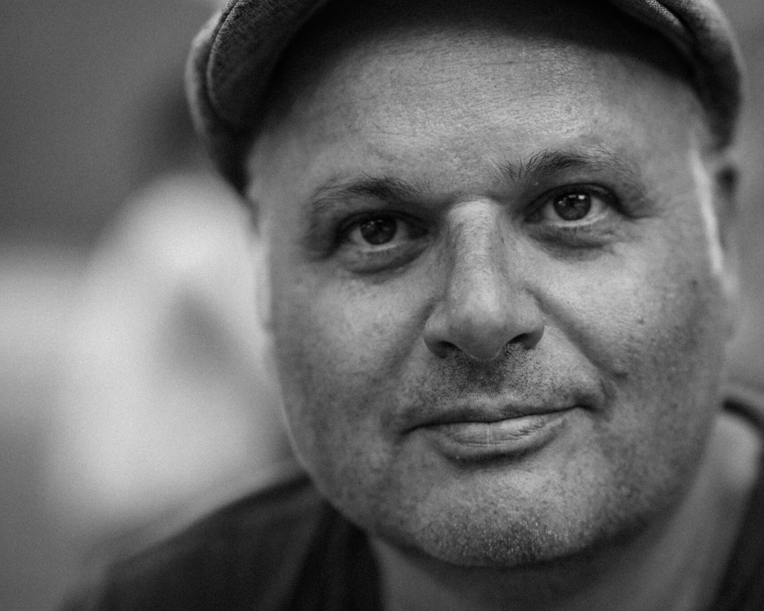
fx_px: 2148
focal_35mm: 95
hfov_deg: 20.2
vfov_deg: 16.2
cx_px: 406
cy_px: 306
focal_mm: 56
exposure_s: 1/1400
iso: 640
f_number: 1.4
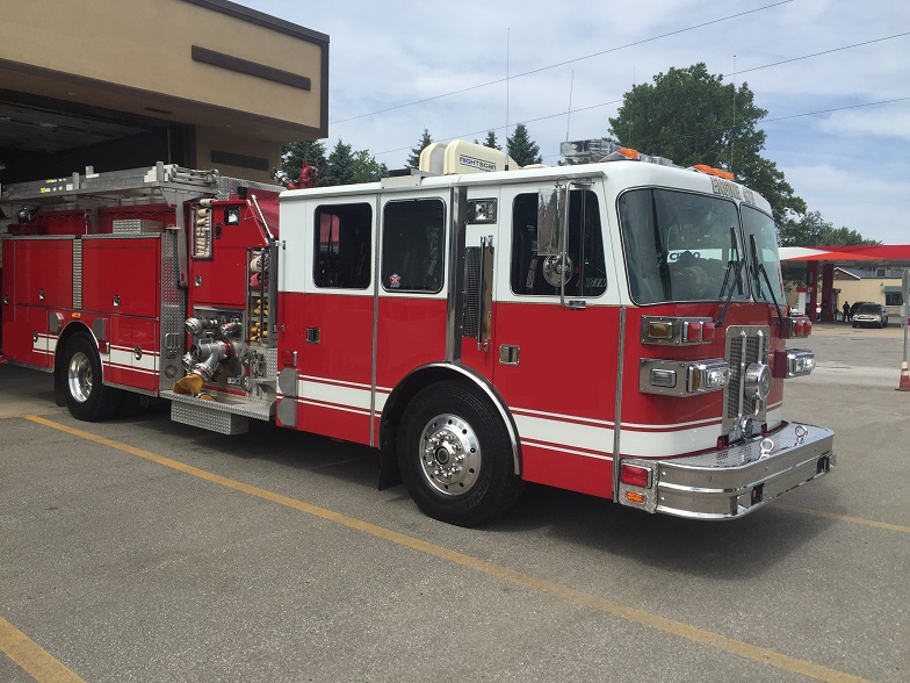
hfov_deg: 61.7
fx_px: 762
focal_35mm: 29
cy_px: 342
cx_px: 455
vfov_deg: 48.2
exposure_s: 1/2475
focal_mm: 4.15
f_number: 2.2
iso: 32
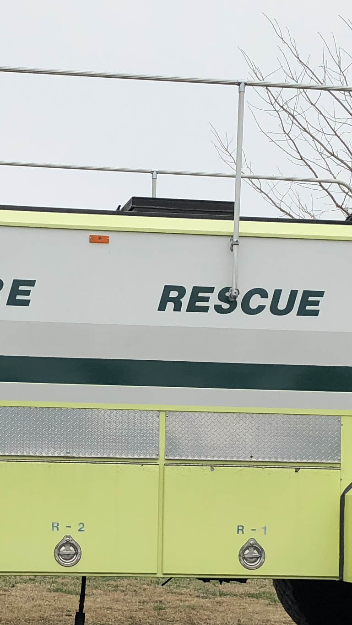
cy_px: 440
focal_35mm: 90
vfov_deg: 23.5
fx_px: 1493
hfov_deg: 13.4
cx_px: 77
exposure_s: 1/322
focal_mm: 4
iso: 20
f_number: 1.8
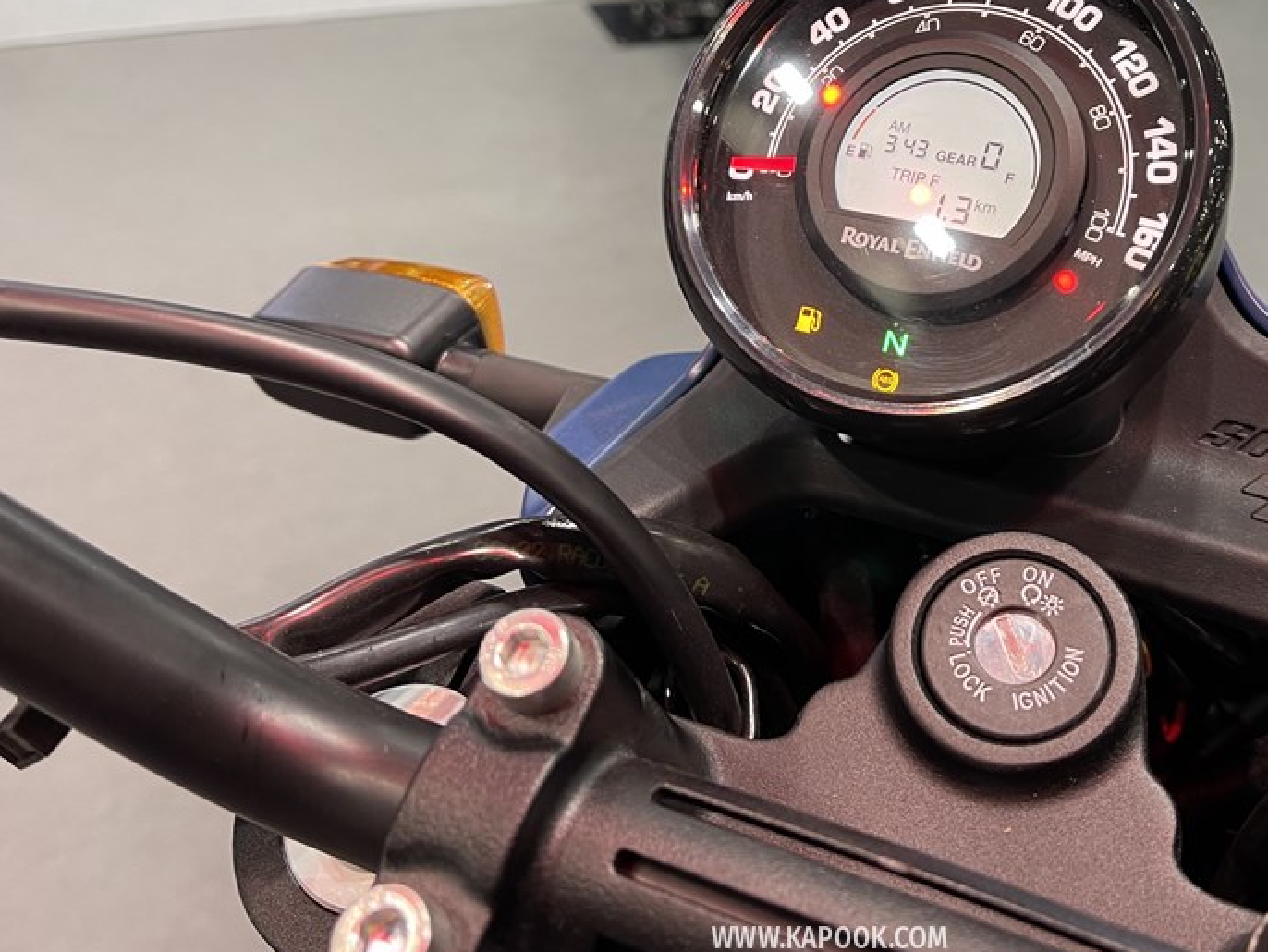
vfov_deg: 39.2
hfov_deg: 50.5
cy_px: 308
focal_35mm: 36
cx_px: 832
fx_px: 1319
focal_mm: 5.1
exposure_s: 1/50
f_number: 1.6
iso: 80
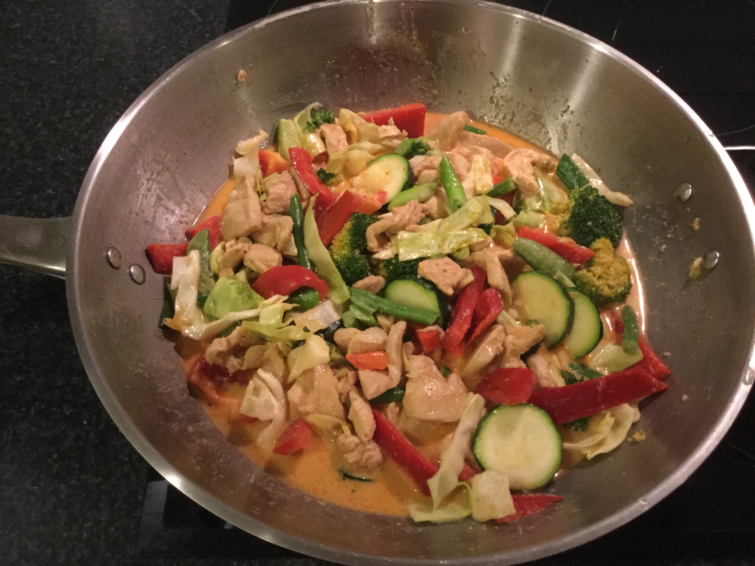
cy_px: 283
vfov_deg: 45.4
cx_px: 378
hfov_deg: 58.4
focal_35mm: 31
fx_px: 676
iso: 500
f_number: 2.4
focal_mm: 3.3
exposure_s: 1/17
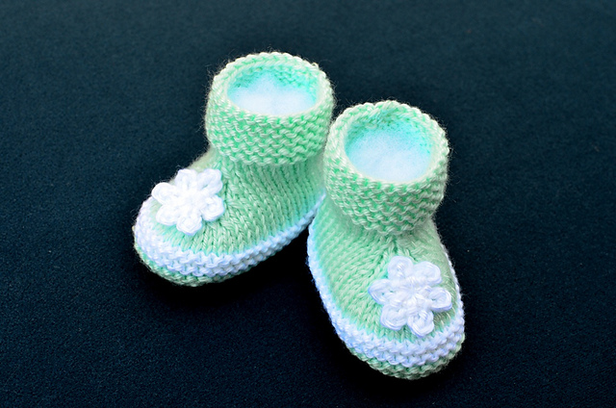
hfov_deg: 37.9
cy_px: 204
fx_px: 897
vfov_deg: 25.6
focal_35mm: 52
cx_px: 308
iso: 400
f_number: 9
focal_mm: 35
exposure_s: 1/125
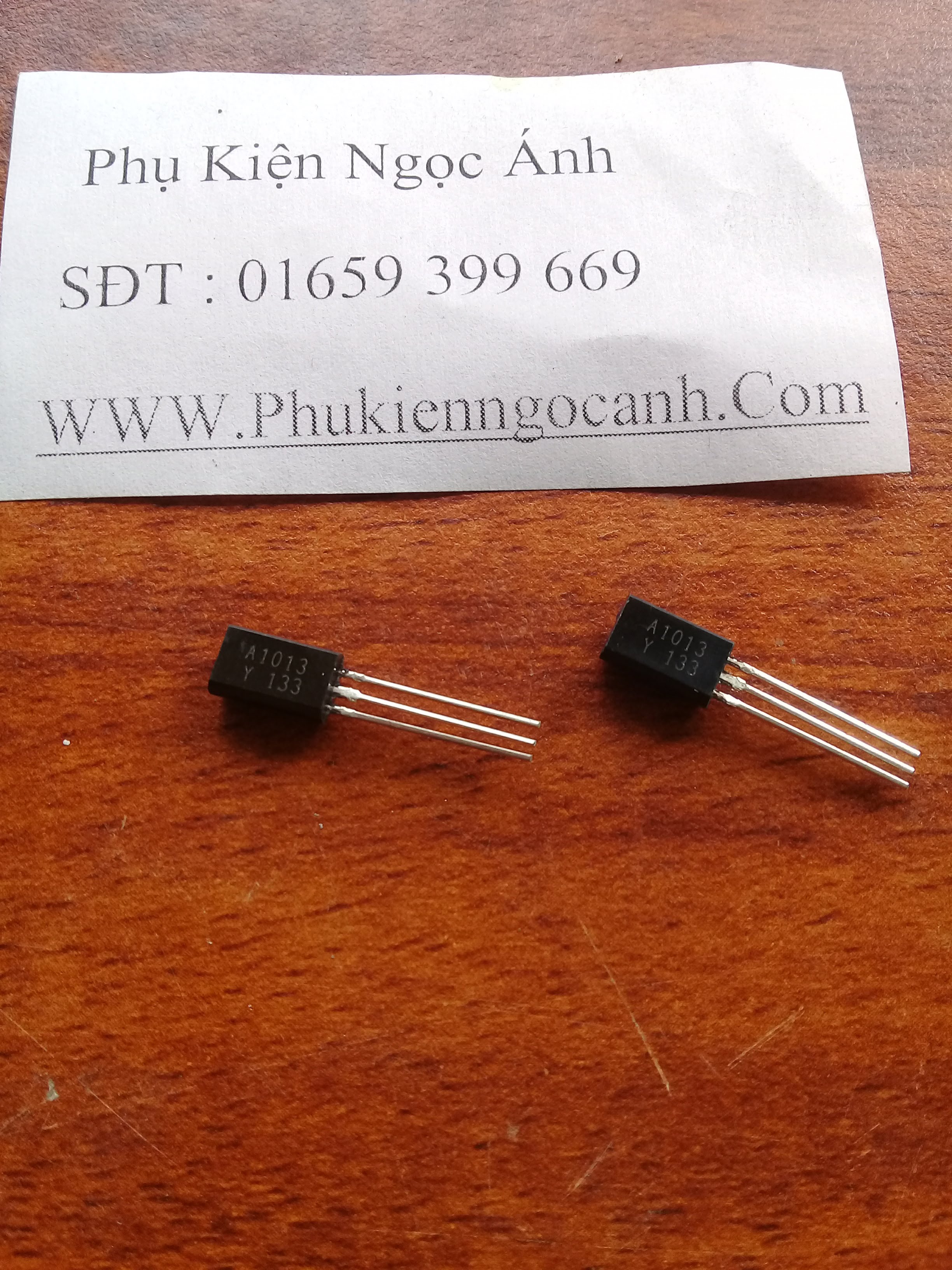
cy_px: 635
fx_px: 1137
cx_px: 476
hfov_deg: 45.4
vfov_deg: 58.4
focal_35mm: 31
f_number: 2.2
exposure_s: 1/161
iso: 50
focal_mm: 3.3
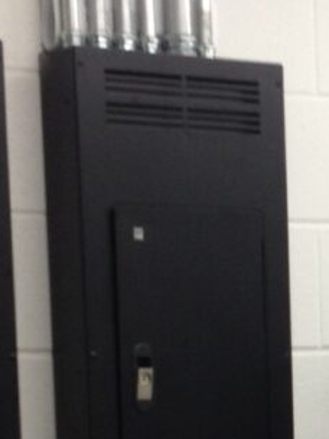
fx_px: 2382
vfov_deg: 10.3
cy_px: 599
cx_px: 479
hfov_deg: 7.8
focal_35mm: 188
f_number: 2.4
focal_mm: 4.28
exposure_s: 1/20
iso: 50
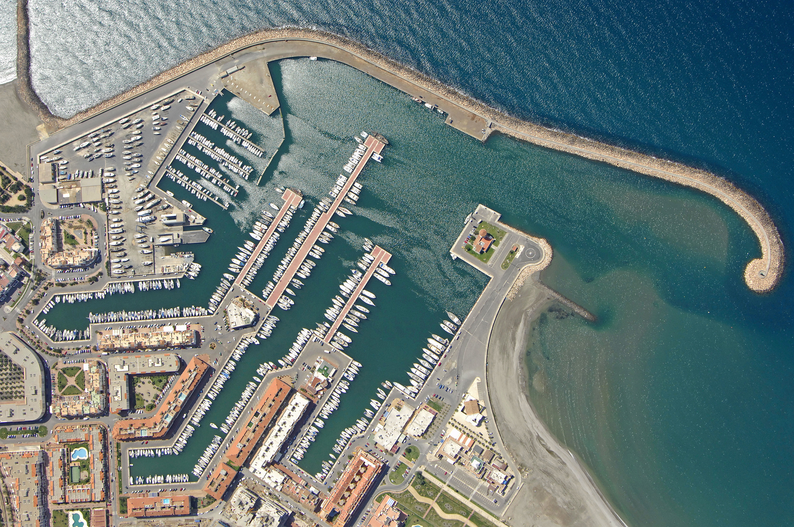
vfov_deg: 28.0
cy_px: 264
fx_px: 1057
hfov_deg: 41.2
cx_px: 397
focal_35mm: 48
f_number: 7.1
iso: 400
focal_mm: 32
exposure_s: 1/1000
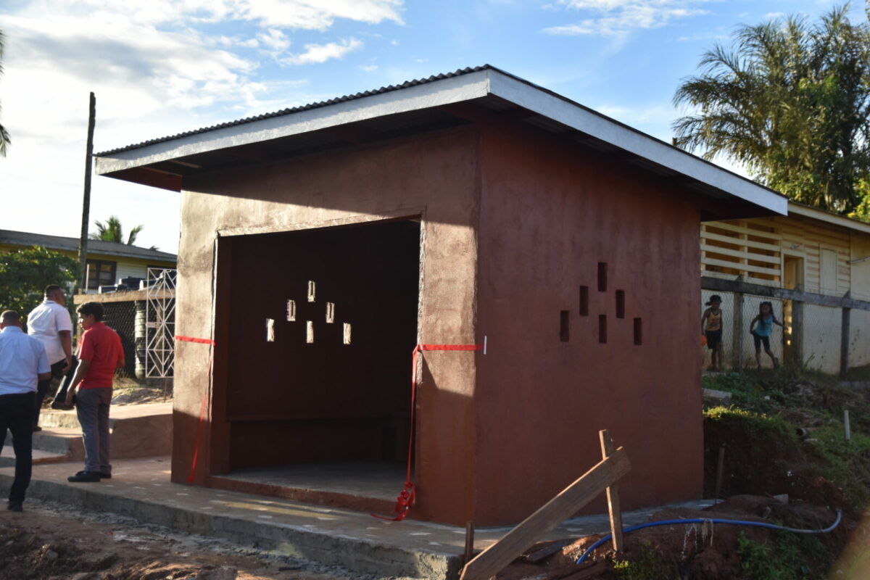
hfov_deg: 41.1
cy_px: 290
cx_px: 435
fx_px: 1160
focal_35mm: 48
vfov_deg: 28.1
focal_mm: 32
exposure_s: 1/1000
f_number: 2.8
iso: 125
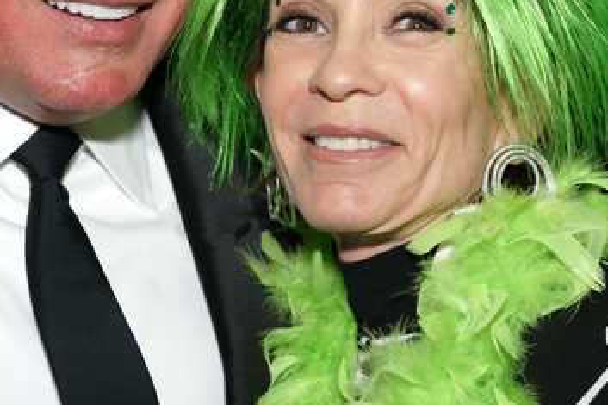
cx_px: 276
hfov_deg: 13.4
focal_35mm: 153
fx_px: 2583
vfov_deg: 8.9
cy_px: 22
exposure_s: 1/40
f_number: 5
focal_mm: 50
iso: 640
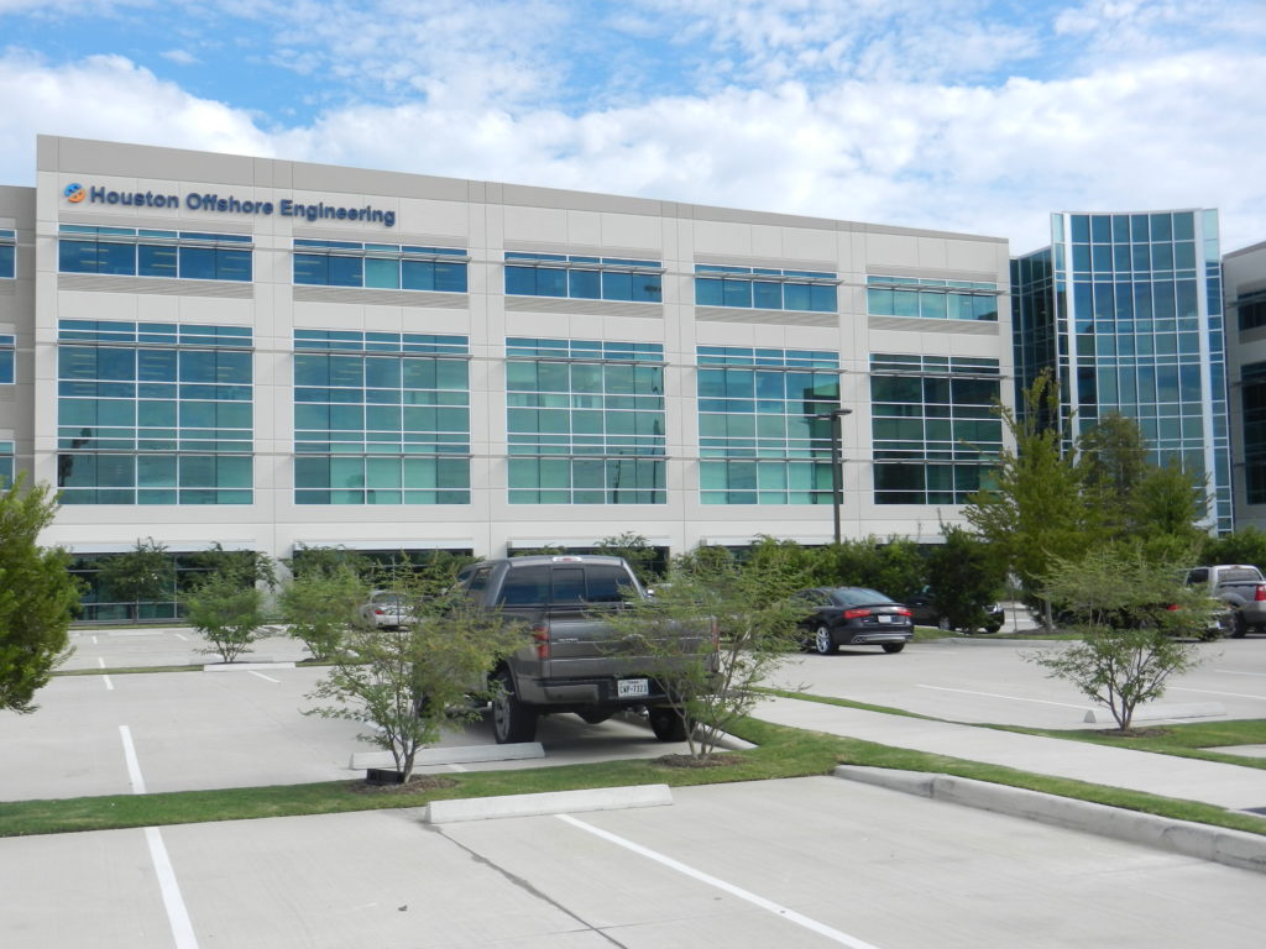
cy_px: 474
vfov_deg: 37.7
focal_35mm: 38
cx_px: 633
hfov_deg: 49.0
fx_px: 1390
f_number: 4
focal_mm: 6.9
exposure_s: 1/1000
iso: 160
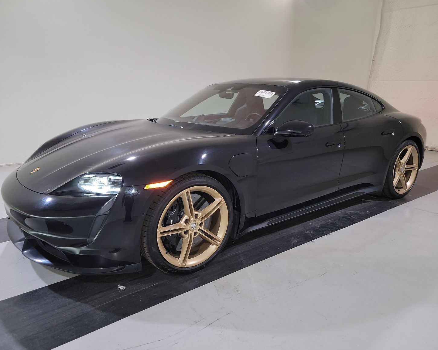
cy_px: 170
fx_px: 337
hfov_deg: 66.0
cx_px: 218
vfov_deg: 54.9
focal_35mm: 26
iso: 400
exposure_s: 1/19
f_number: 1.8
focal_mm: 6.7
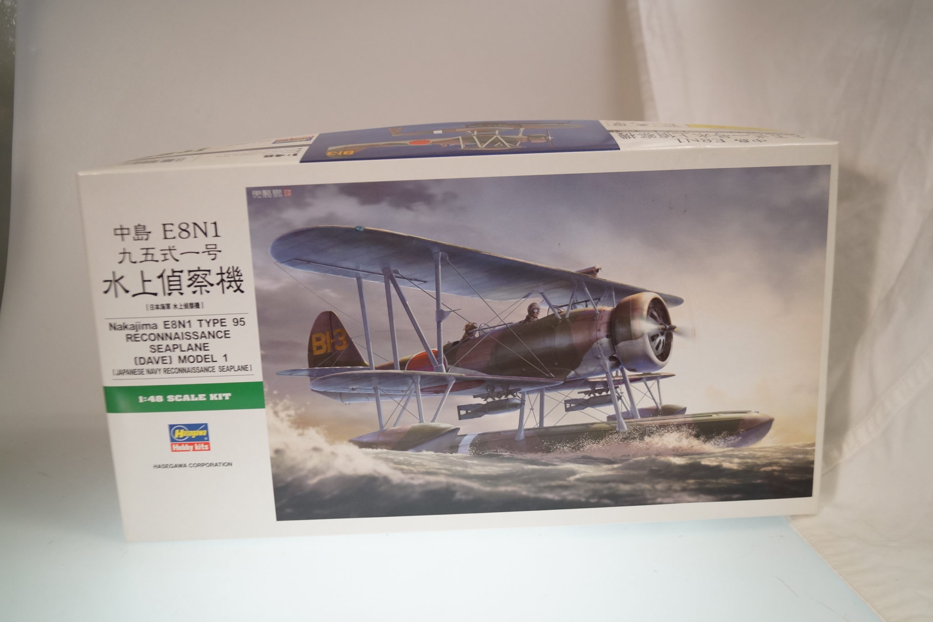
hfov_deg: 53.1
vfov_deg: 36.9
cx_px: 466
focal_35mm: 36
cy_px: 311
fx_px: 933
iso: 500
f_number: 4
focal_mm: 24
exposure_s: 1/160
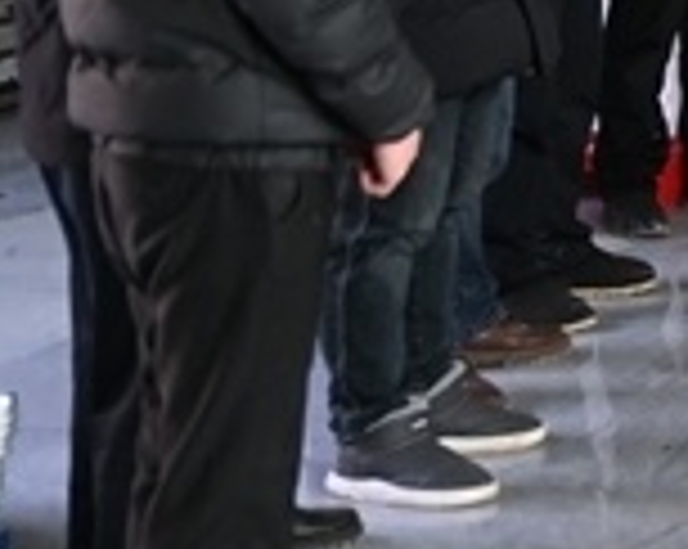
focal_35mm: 157
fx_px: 3193
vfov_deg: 9.5
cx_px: 1682
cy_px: -333
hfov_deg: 10.5
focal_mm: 32
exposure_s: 1/125
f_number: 2.8
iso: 1000
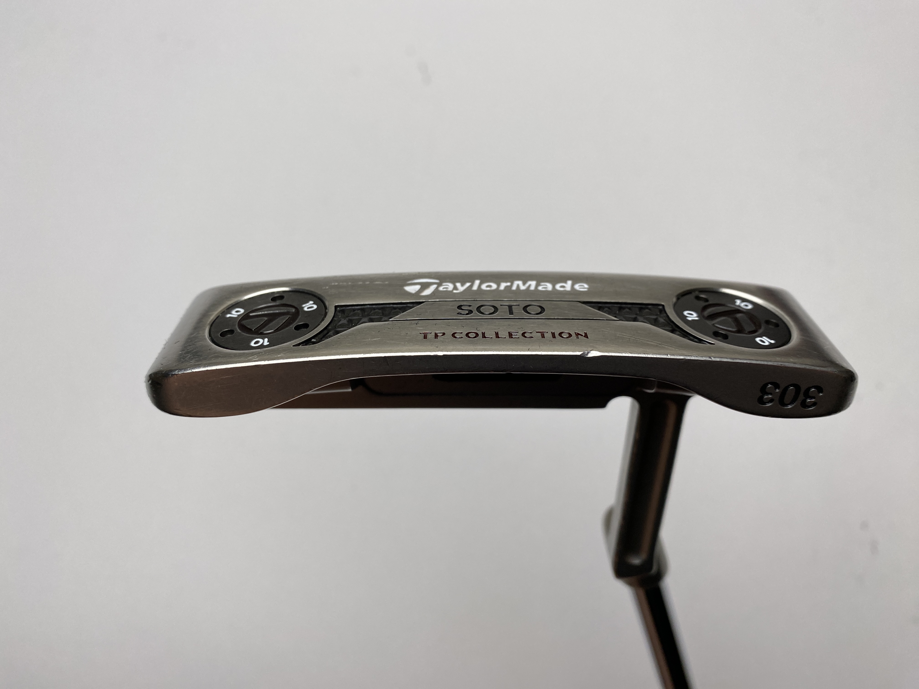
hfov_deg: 67.3
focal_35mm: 26
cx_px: 460
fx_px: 690
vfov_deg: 53.1
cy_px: 344
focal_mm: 4.25
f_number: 1.8
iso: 32
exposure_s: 1/454
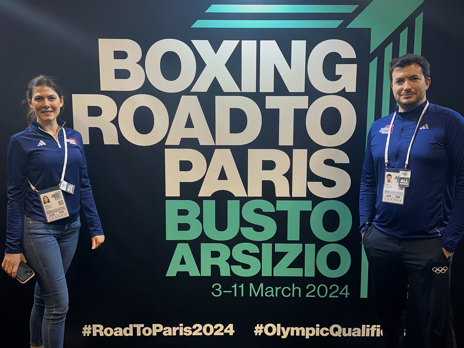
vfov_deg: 56.8
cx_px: 232
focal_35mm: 24
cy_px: 174
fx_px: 322
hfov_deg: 71.6
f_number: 1.78
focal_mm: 6.86
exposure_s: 1/100
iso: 80
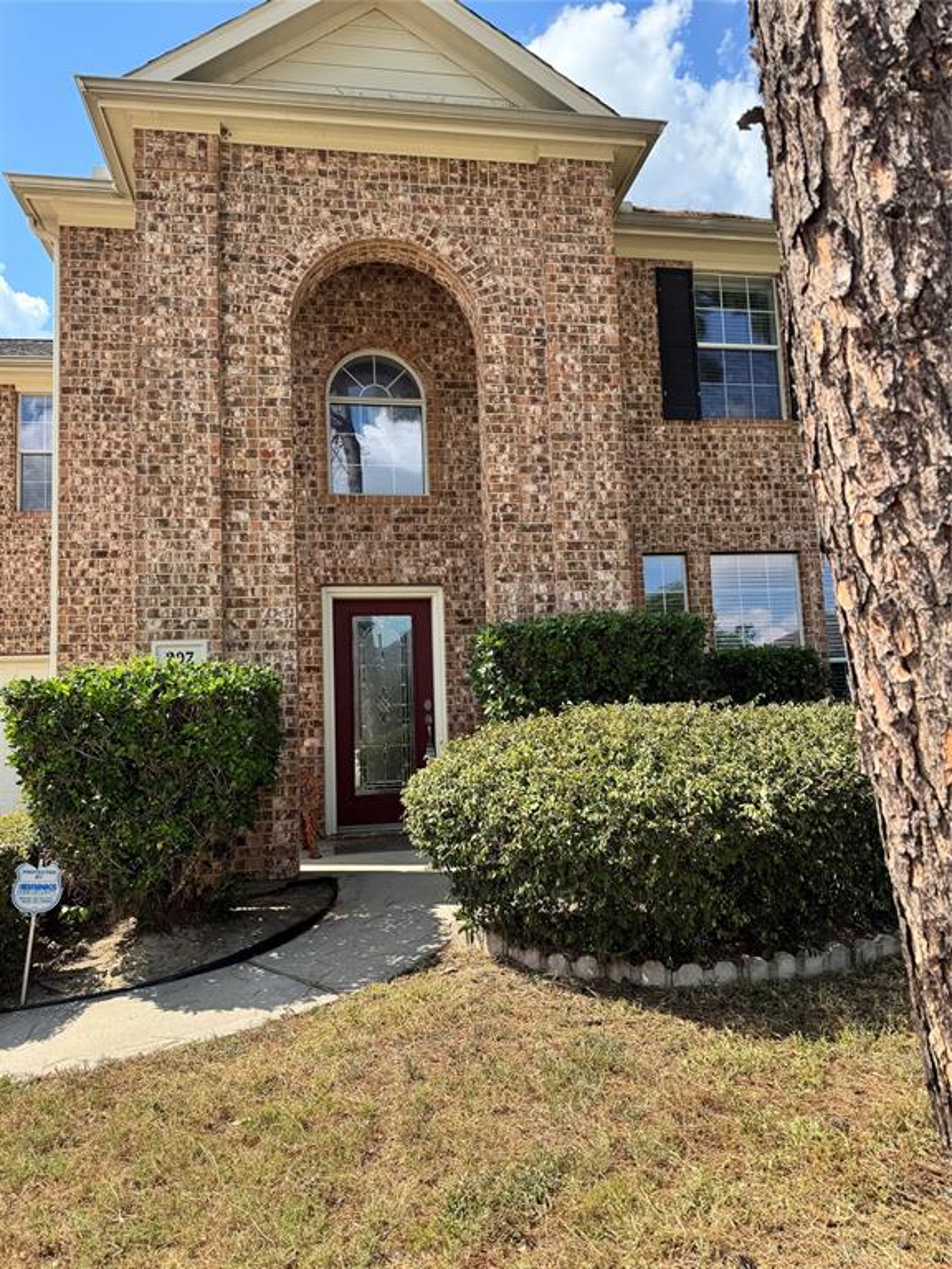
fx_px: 880
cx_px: 476
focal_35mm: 24
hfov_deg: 56.8
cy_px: 634
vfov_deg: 71.6
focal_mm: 6.76
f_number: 1.78
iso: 80
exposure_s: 1/1767
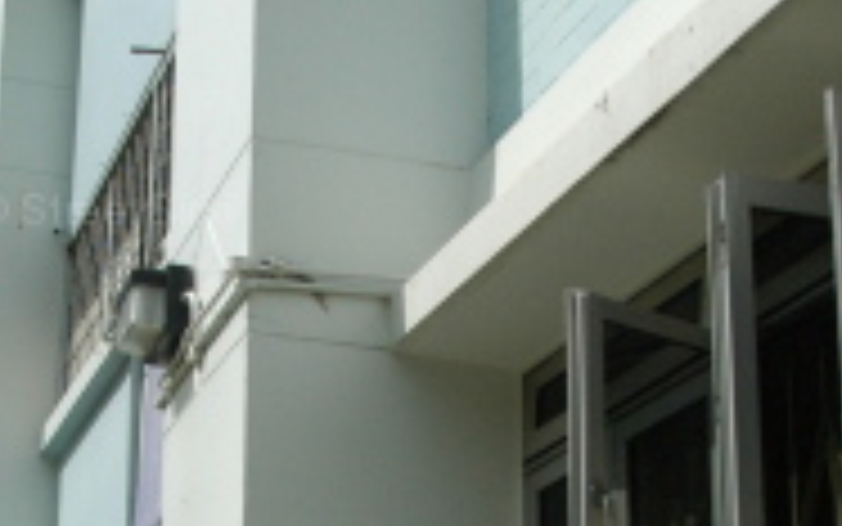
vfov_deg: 15.7
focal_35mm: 81
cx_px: 311
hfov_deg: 25.4
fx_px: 1859
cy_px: 560
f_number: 4
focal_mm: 18
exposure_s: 1/8000
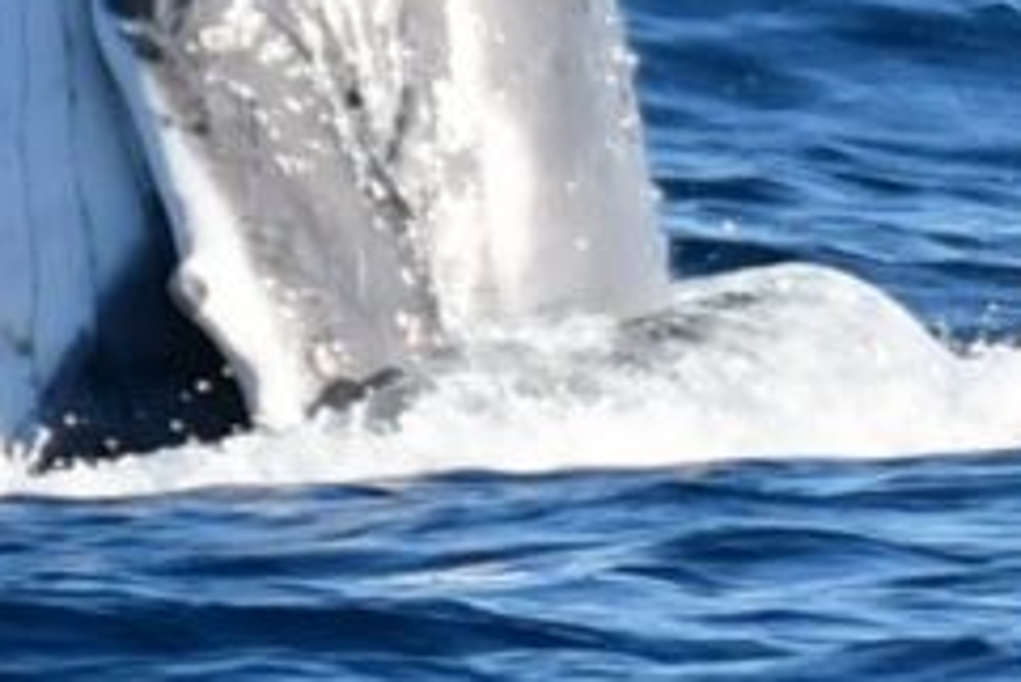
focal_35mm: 1342
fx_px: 38082
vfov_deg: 1.0
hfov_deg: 1.5
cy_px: -417
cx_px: 131
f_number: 5.6
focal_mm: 270
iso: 400
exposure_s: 1/1600
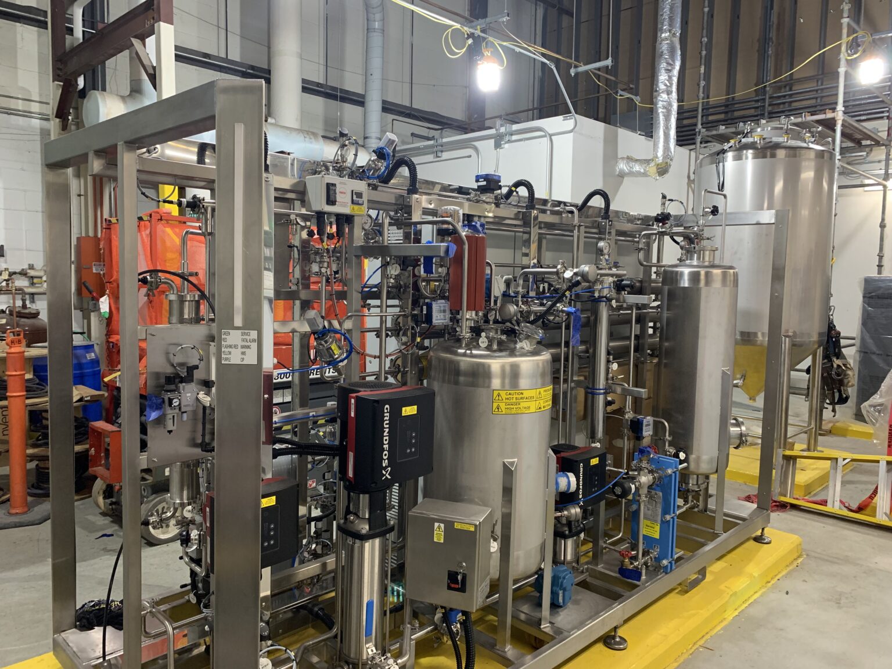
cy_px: 334
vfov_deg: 53.1
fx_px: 670
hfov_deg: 67.3
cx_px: 446
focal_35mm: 26
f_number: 1.8
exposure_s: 1/60
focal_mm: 4.25
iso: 200
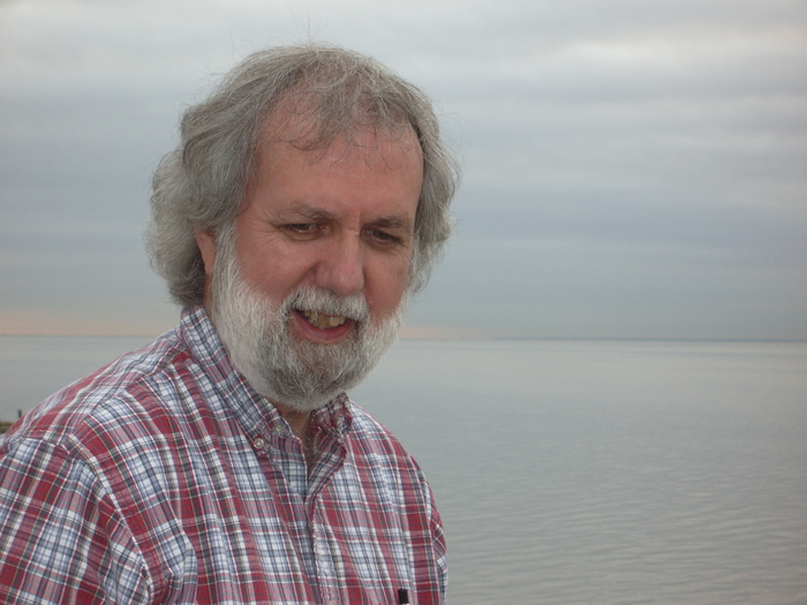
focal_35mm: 105
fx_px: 2448
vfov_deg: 14.1
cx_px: 404
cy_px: 302
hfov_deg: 18.7
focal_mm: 17.4
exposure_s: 1/125
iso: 100
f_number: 4.8
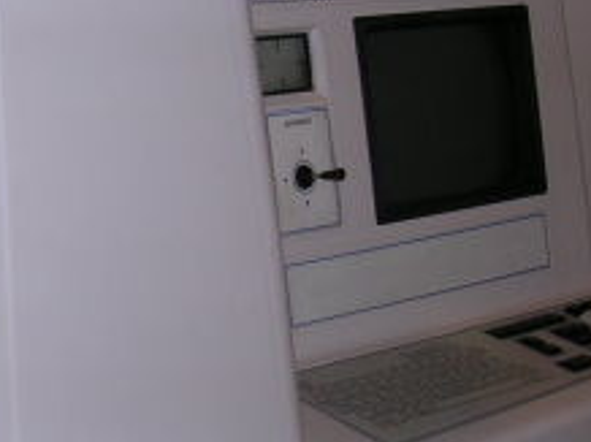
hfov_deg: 19.7
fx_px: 1671
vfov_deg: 15.1
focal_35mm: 98
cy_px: 235
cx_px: 76
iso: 50
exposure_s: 1/60.1
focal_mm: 5.8
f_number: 2.8
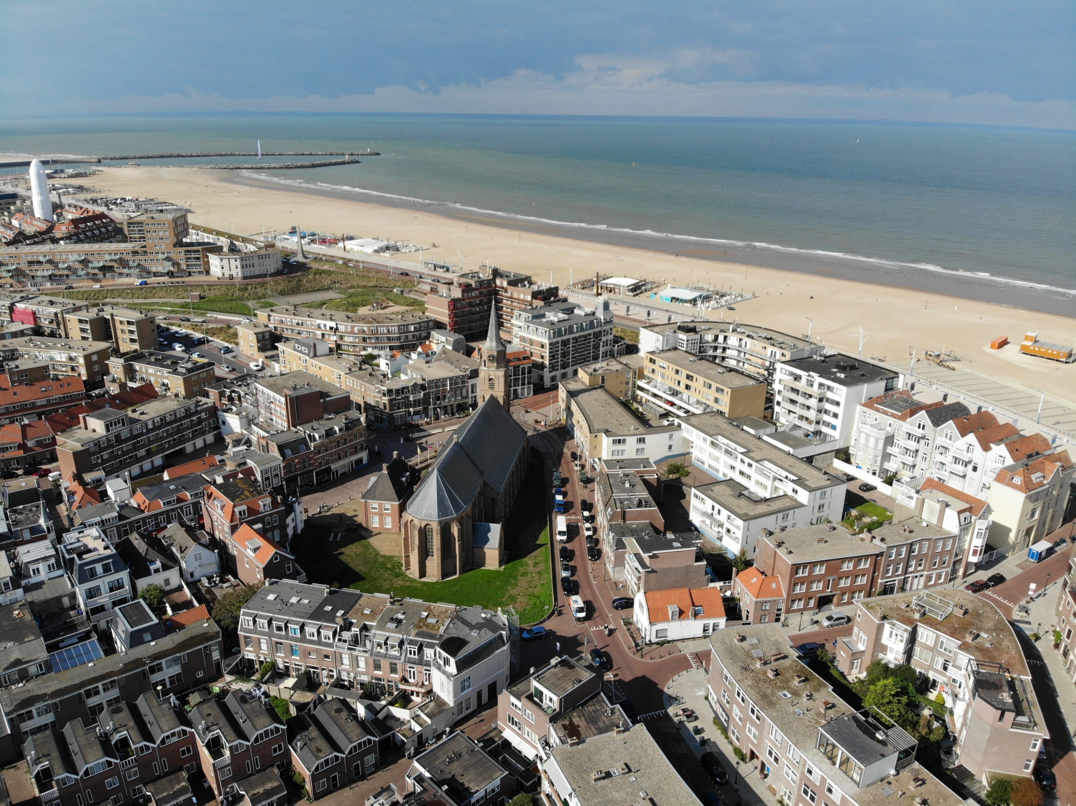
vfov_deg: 56.8
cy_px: 403
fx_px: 746
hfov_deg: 71.6
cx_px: 538
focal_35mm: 24
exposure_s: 1/1111
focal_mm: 4.5
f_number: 2.8
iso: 108
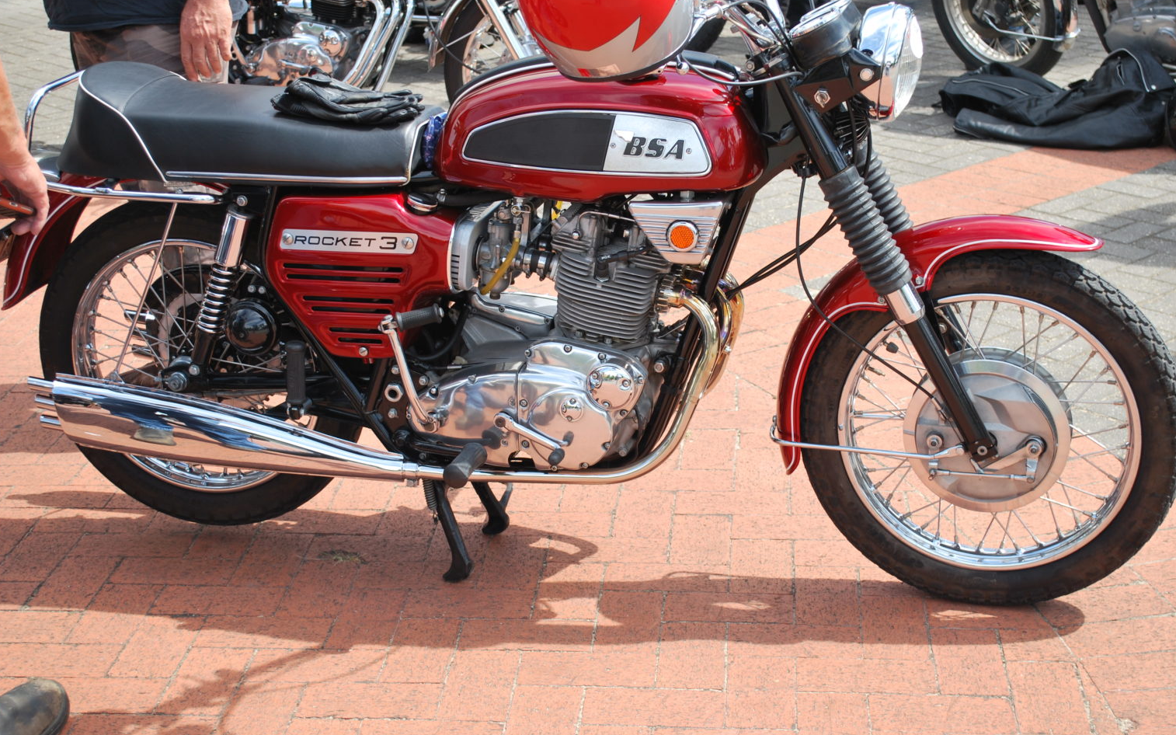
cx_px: 586
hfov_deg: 34.5
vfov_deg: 22.0
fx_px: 1891
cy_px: 338
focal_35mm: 59
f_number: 5.6
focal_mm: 38
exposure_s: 1/125
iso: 100
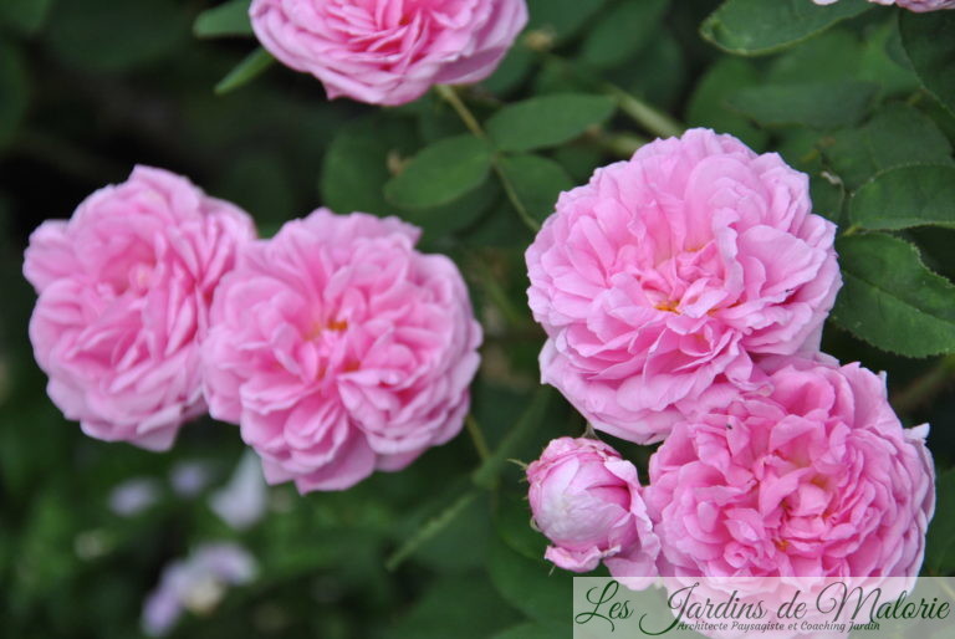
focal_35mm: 202
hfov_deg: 10.1
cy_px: 320
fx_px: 5378
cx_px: 478
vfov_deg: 6.8
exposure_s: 1/500
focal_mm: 135
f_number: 6
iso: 320
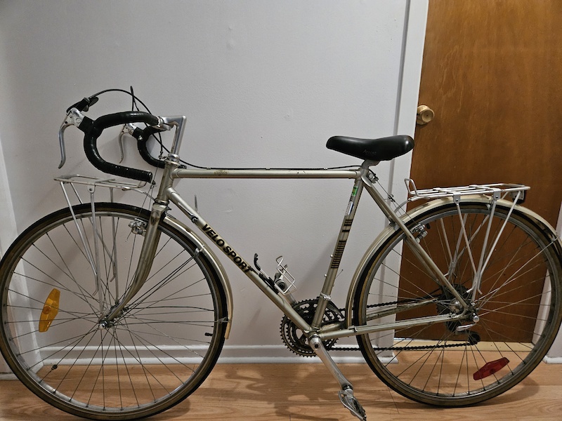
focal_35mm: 23
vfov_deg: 58.9
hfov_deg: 73.9
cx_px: 281
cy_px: 210
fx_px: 373
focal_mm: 5.4
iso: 1600
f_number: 1.8
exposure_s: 1/60
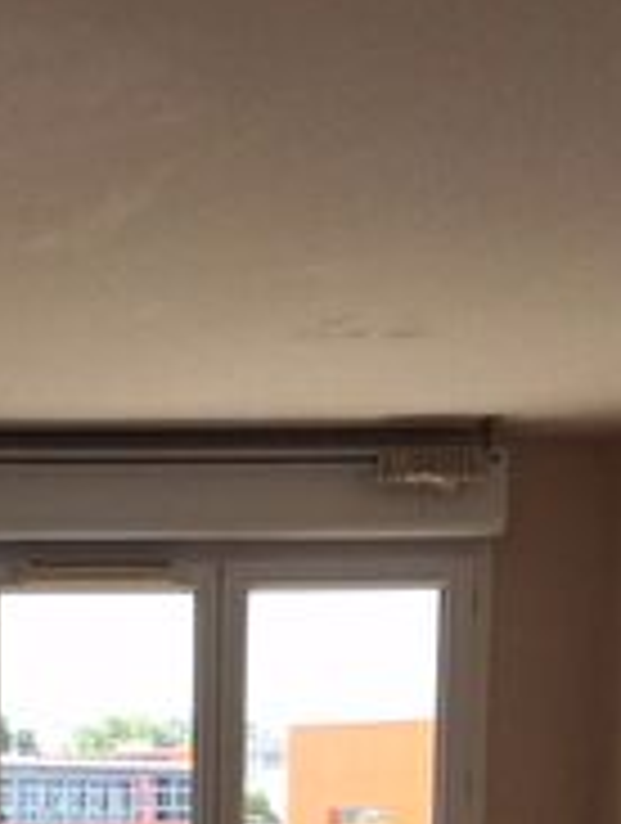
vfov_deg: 21.0
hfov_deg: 17.2
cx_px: -68
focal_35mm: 83
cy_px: 1123
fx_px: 1978
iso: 32
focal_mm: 4.15
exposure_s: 1/432
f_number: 2.2
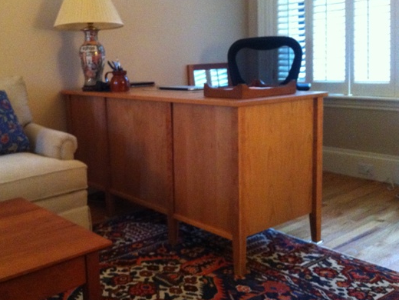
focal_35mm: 43
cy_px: 120
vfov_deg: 33.5
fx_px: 496
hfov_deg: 43.7
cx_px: 164
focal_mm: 3.85
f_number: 2.8
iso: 800
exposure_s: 1/15
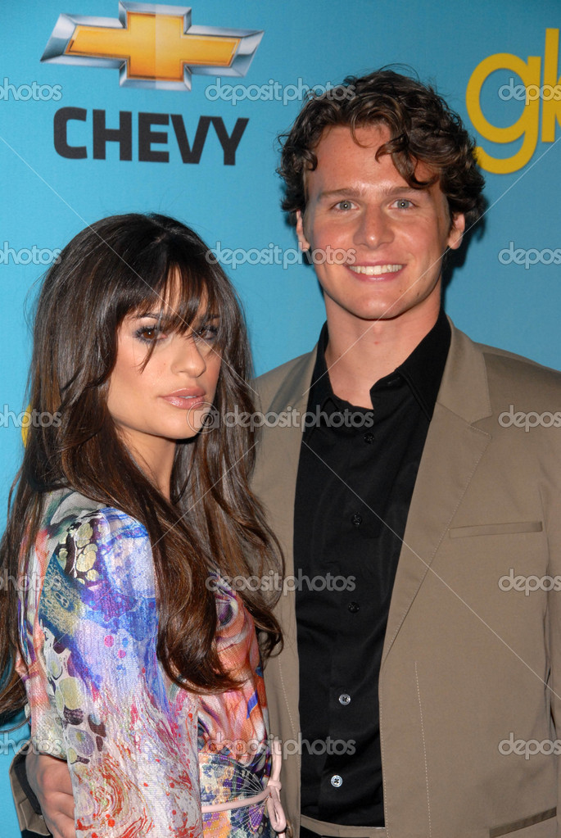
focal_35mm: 98
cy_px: 419
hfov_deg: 14.1
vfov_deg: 20.9
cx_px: 280
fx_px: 2272
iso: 400
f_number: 7.1
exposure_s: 1/200
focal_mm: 65
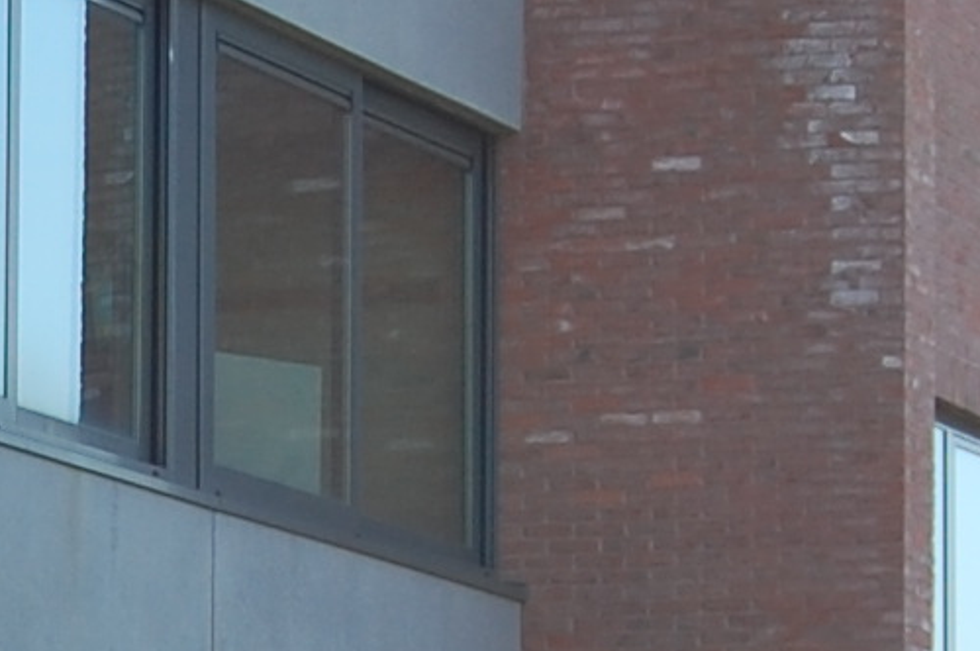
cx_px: -290
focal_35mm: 289
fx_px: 7857
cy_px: 673
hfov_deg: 7.1
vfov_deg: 4.7
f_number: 6.3
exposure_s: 1/160
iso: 200
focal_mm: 32
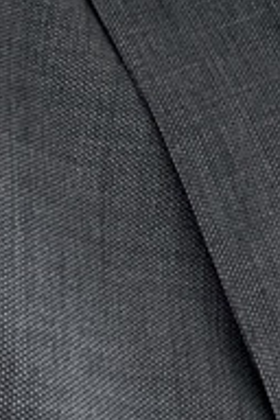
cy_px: -358
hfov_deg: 8.7
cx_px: 470
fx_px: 1773
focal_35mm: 152
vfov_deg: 12.3
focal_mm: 2.71
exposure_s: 1/40
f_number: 2.2
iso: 400
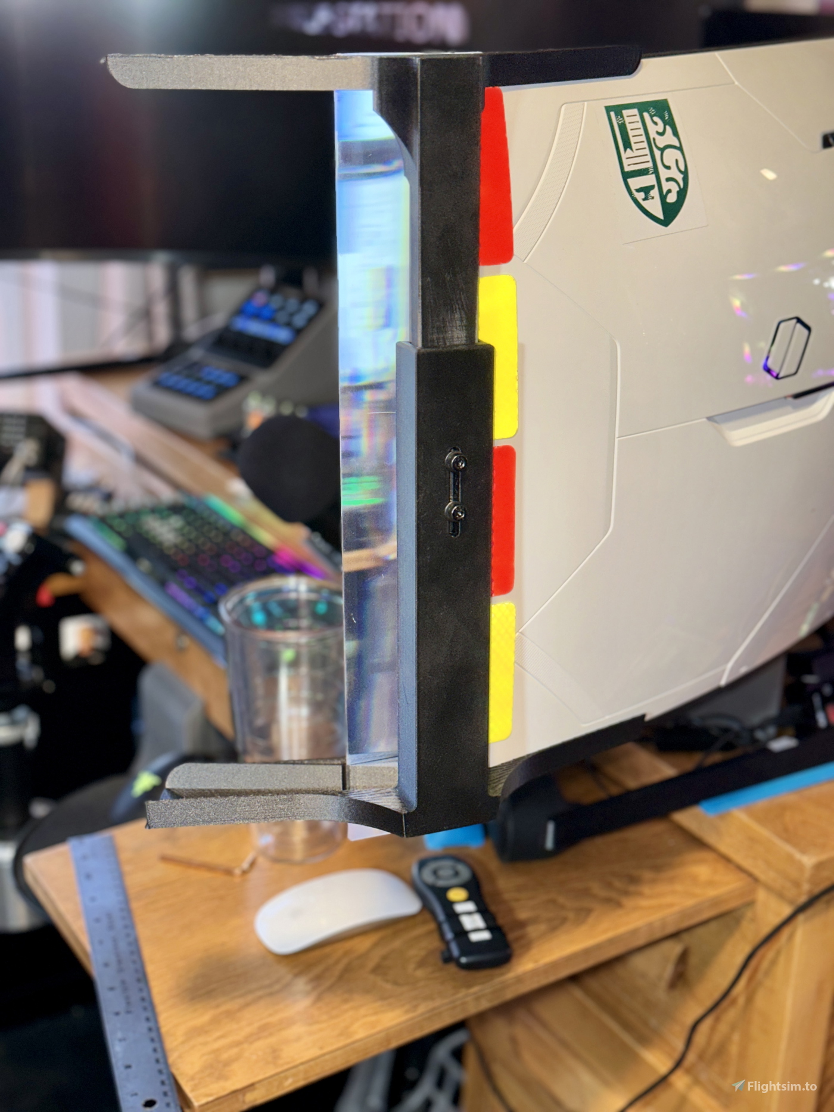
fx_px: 1542
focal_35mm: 48
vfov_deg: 39.7
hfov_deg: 30.3
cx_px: 417
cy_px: 556
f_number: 1.78
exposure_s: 1/31
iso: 40
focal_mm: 6.86
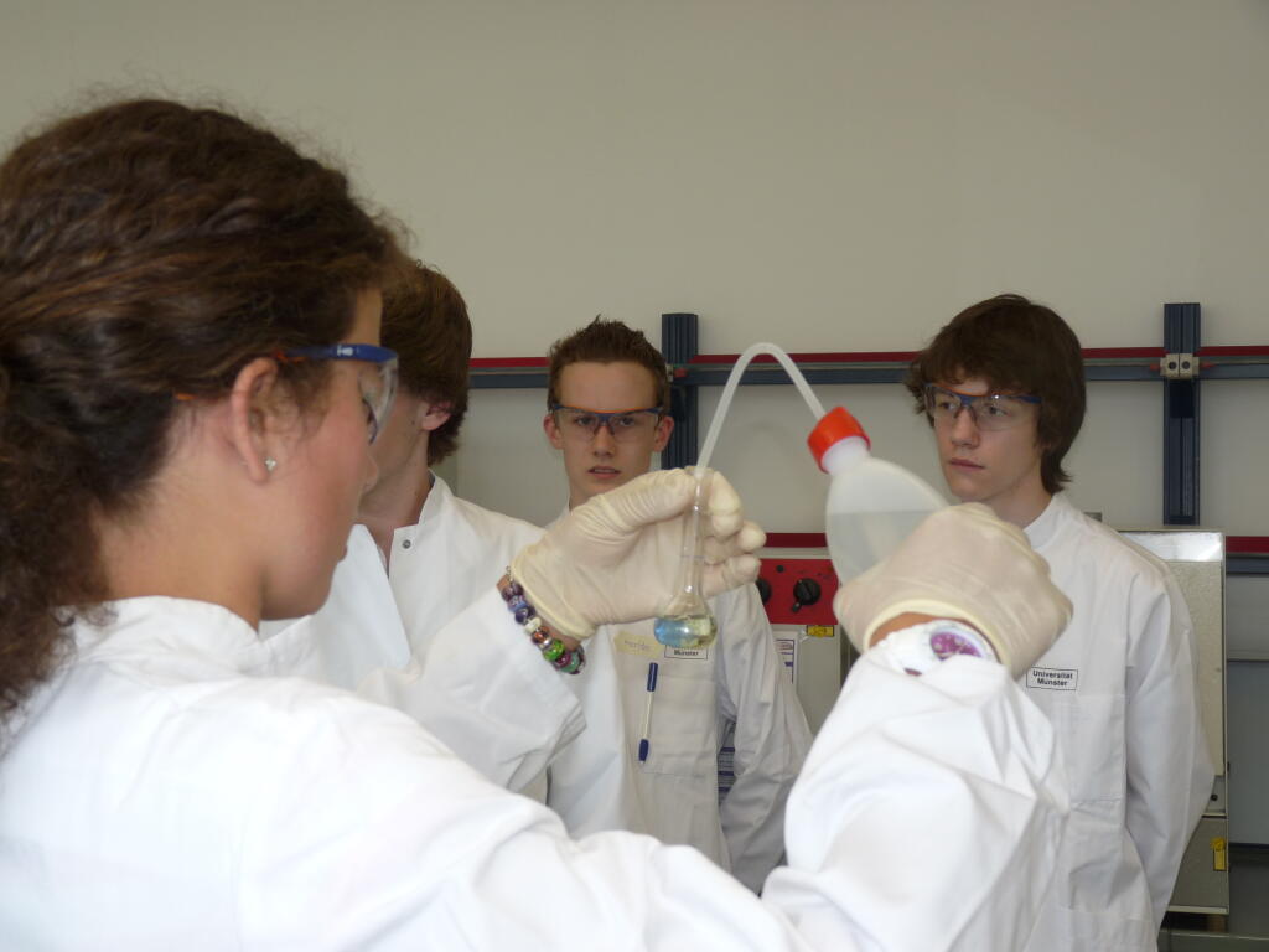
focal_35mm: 65
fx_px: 2383
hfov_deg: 29.8
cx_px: 634
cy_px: 476
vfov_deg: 22.6
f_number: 3.4
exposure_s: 1/60
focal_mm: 11.5
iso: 100
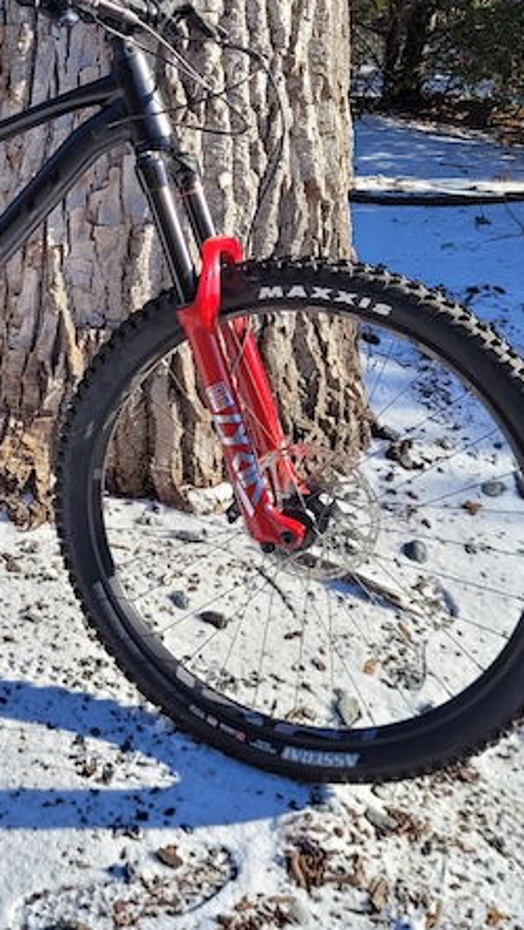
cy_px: 289
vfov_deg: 39.9
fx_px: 1259
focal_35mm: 51
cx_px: 0
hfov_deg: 22.6
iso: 40
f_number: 1.8
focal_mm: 5.4
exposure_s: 1/864
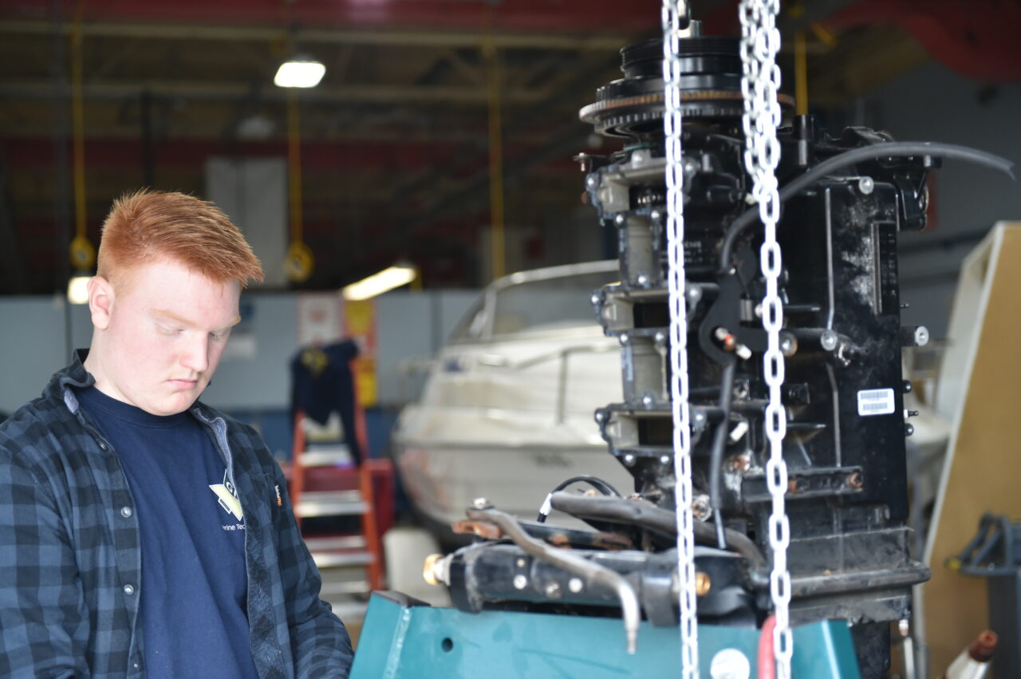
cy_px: 340
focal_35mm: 62
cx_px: 510
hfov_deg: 32.4
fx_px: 1757
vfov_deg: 21.9
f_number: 2.8
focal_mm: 62
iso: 1600
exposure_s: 1/640
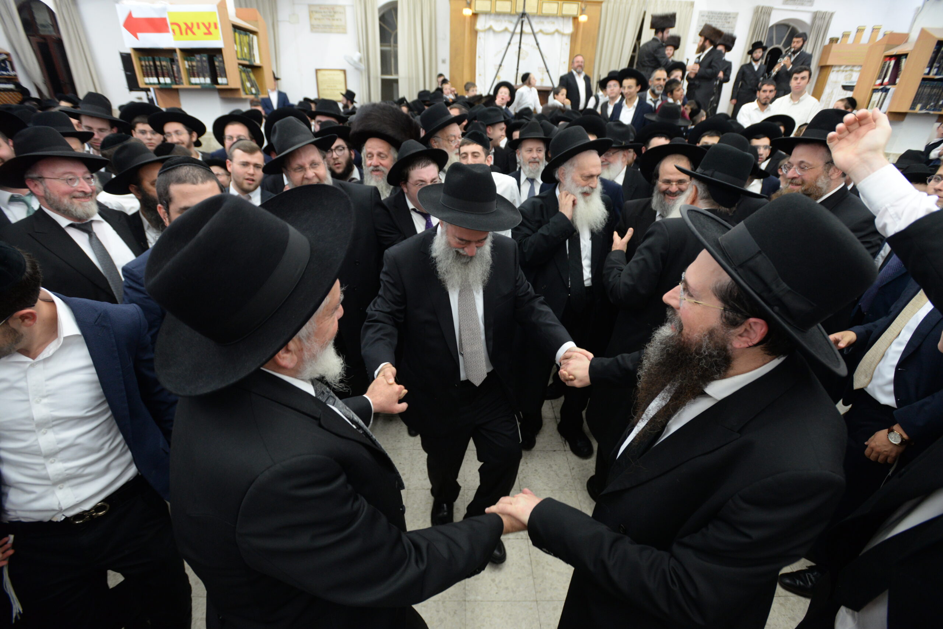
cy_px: 314
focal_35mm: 17
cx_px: 472
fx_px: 445
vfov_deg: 70.4
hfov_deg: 93.3
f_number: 4
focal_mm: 17
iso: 1600
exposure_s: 1/320
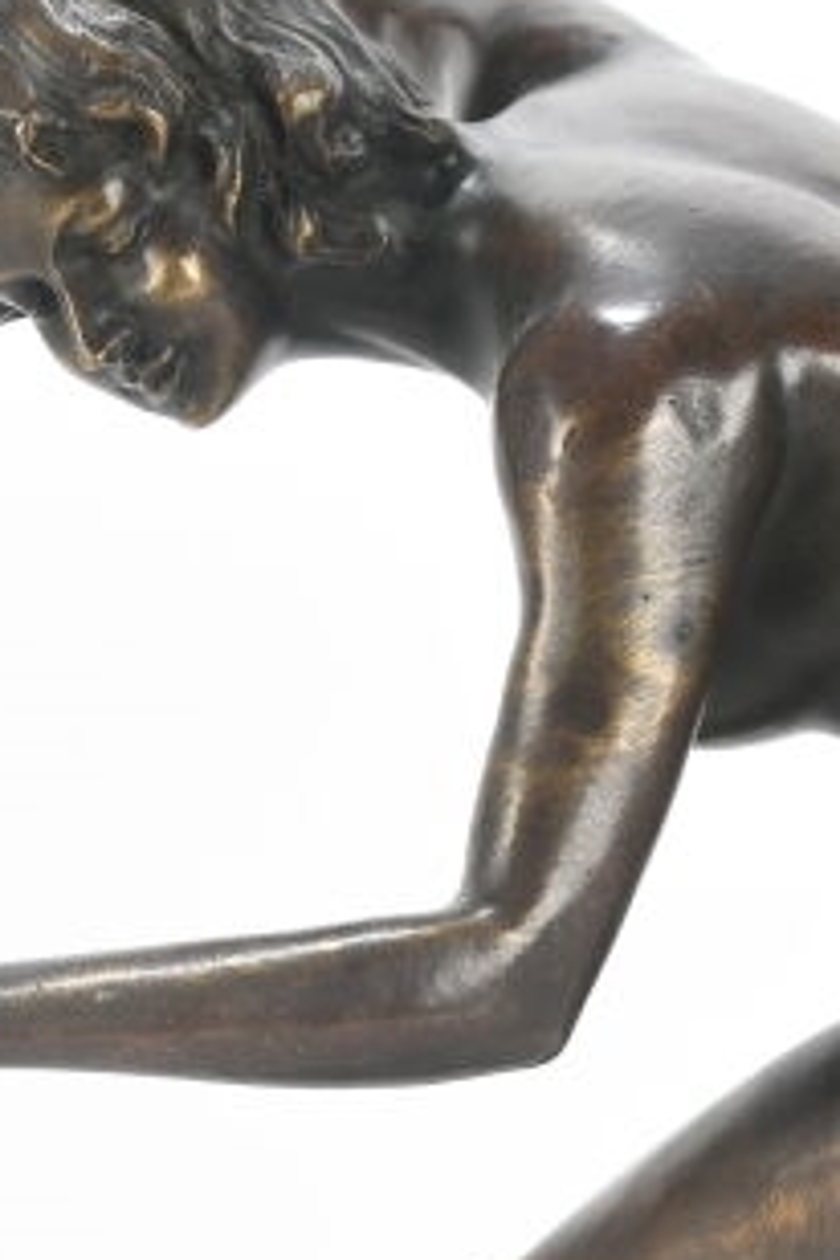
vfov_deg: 6.8
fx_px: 10639
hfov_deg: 4.5
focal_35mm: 304
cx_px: 396
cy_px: 1101
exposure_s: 1/250
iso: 100
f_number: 7.1
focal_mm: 58
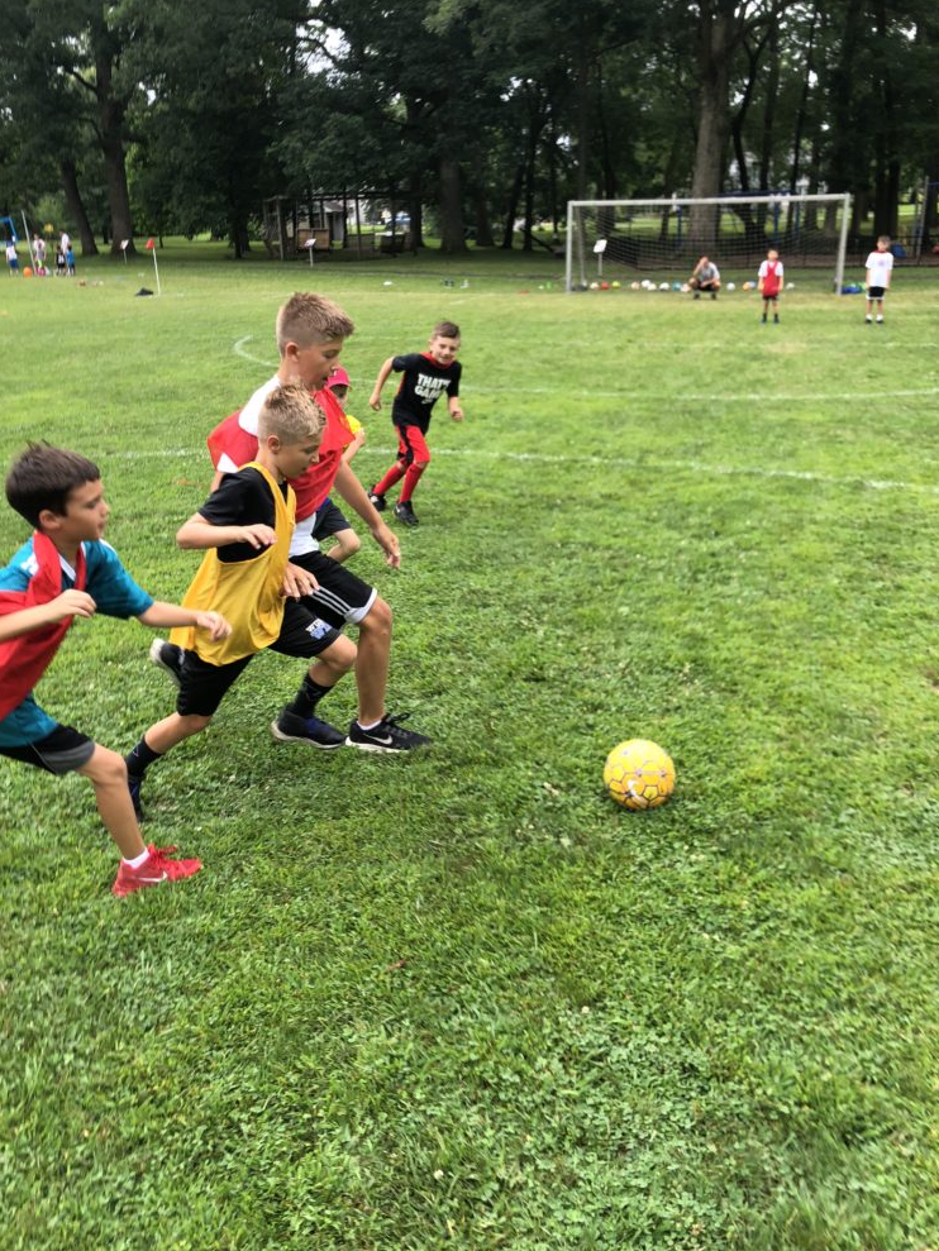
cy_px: 615
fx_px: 1049
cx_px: 461
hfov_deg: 48.2
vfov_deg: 61.6
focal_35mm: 29
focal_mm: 3.99
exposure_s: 1/358
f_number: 1.8
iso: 20
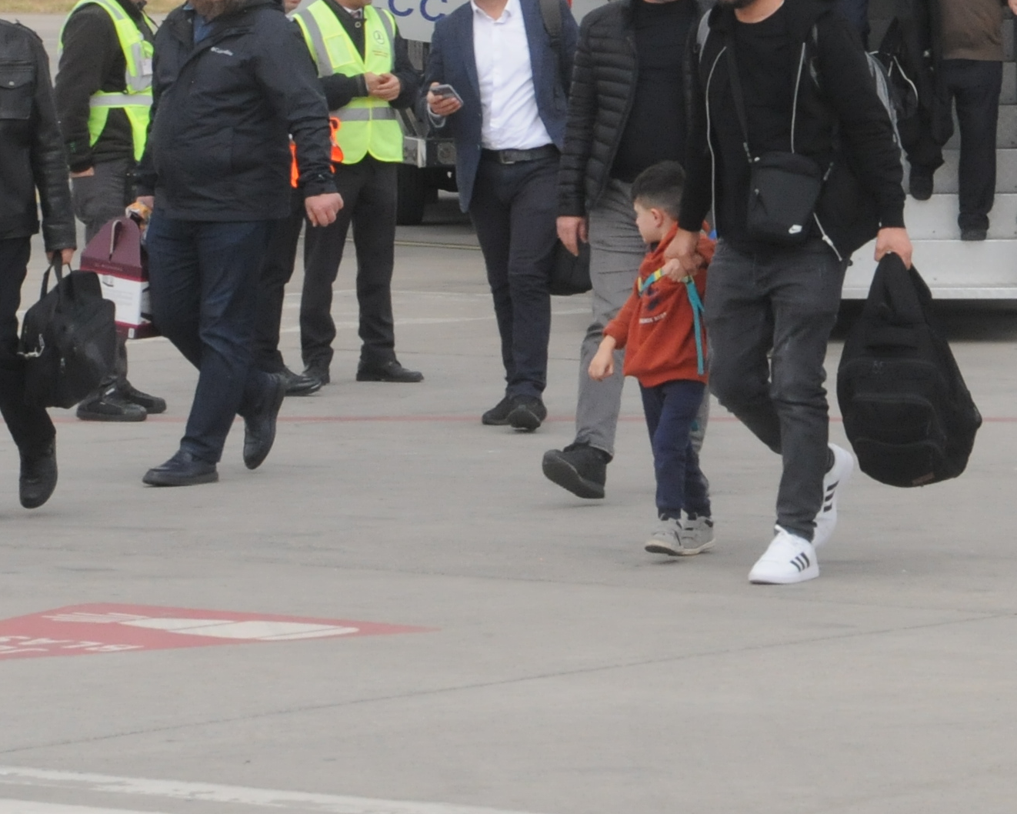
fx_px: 6864
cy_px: -165
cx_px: 943
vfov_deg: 6.7
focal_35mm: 228
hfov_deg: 8.4
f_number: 11
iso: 800
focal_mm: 50
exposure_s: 1/500
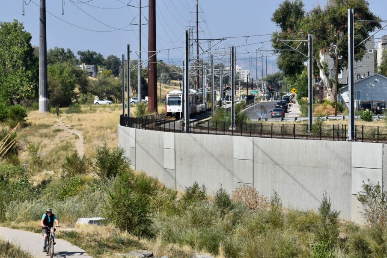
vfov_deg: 11.5
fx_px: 1279
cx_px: 196
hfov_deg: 17.2
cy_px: 125
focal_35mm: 119
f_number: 8
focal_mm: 70
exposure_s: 1/500
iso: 125
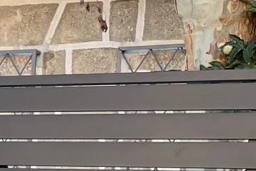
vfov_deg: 9.1
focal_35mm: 146
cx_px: -184
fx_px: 1039
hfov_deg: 12.9
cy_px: 287
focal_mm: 4.2
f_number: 1.6
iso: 32
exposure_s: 1/389
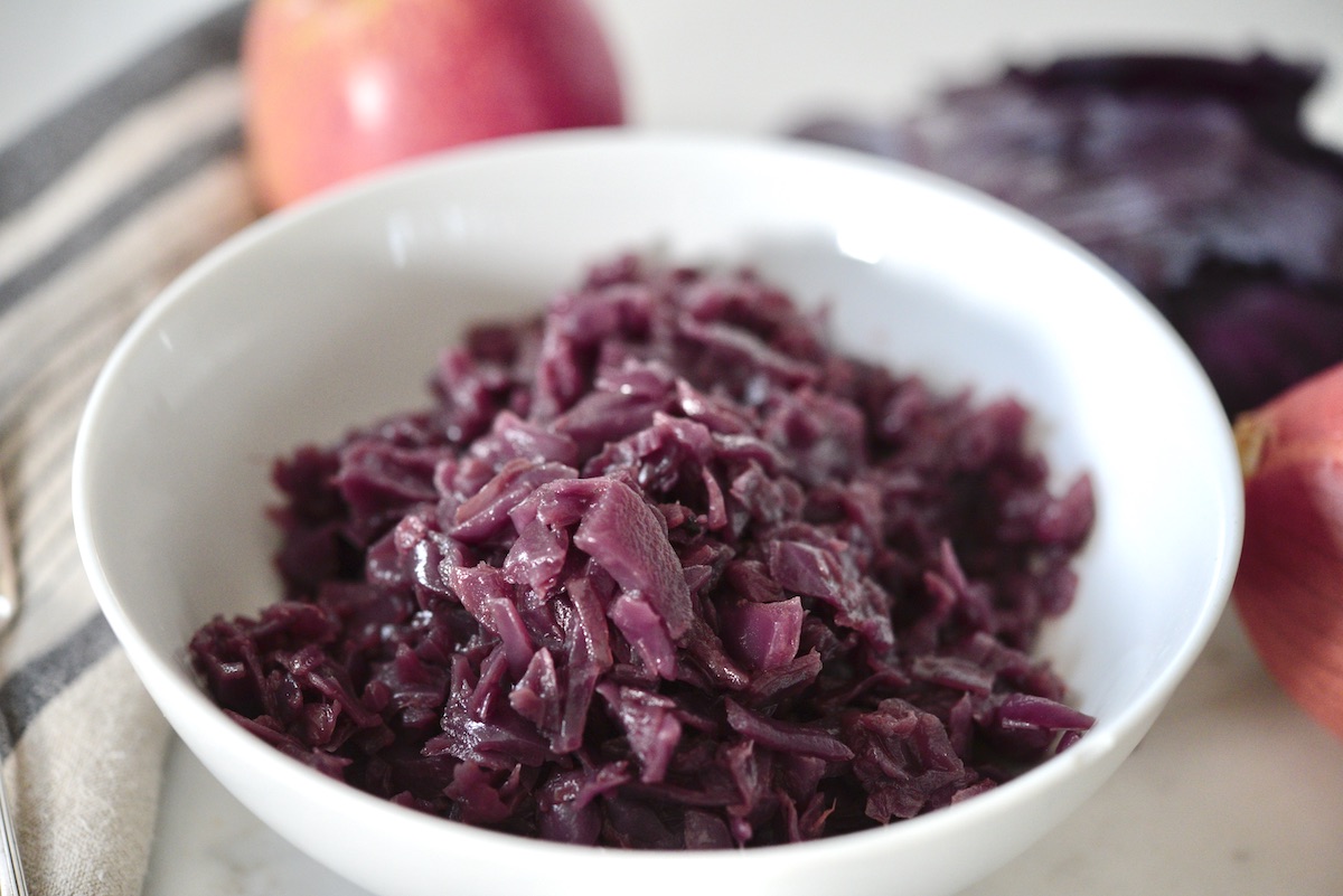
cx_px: 672
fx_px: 2239
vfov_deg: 22.6
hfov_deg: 33.4
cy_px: 448
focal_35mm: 60
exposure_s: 1/125
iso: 2500
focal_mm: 60
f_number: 4
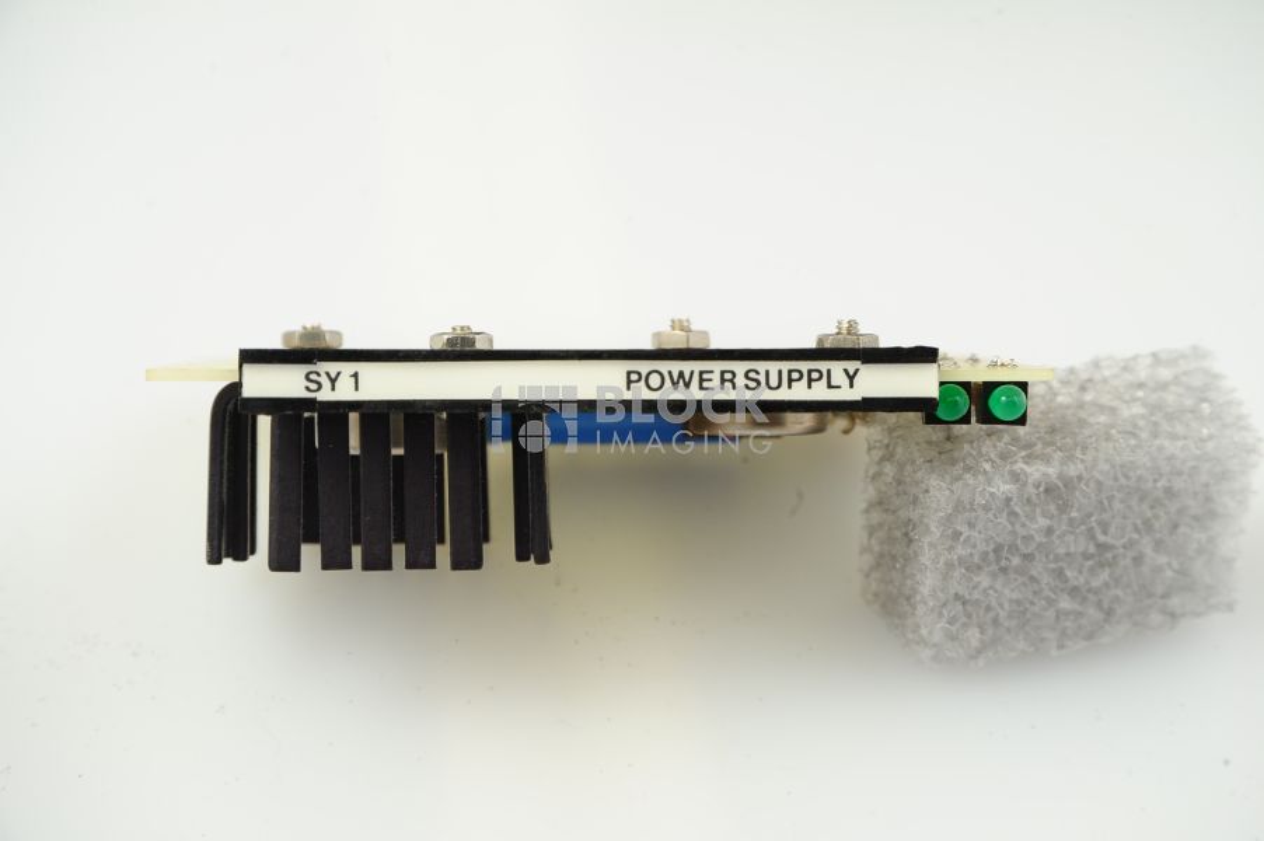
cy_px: 420
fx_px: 4210
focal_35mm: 120
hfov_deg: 17.1
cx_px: 632
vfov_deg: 11.4
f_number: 10
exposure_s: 1/125
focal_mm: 120
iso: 800
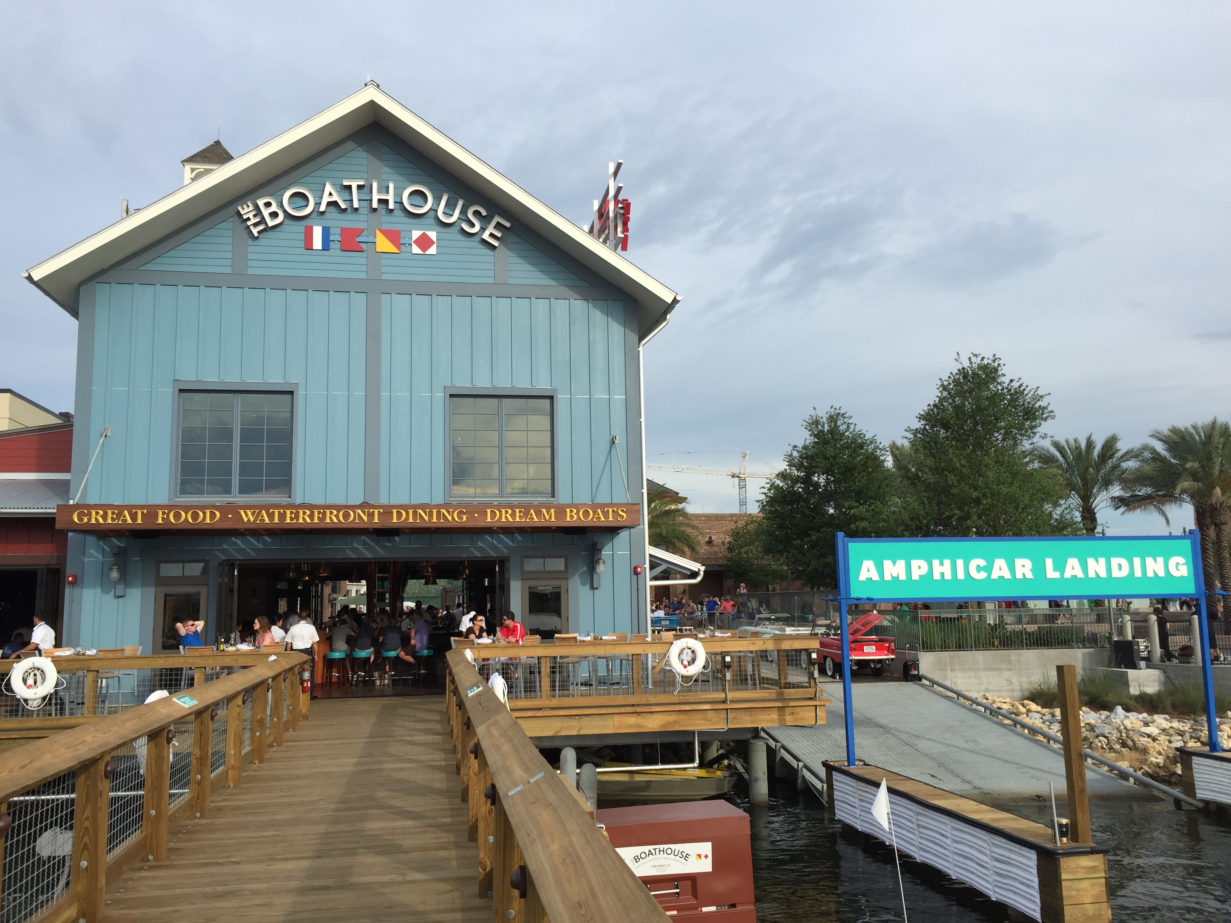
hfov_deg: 61.7
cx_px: 616
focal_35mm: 29
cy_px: 462
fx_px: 1031
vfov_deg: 48.2
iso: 32
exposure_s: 1/1236
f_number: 2.2
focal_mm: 4.15
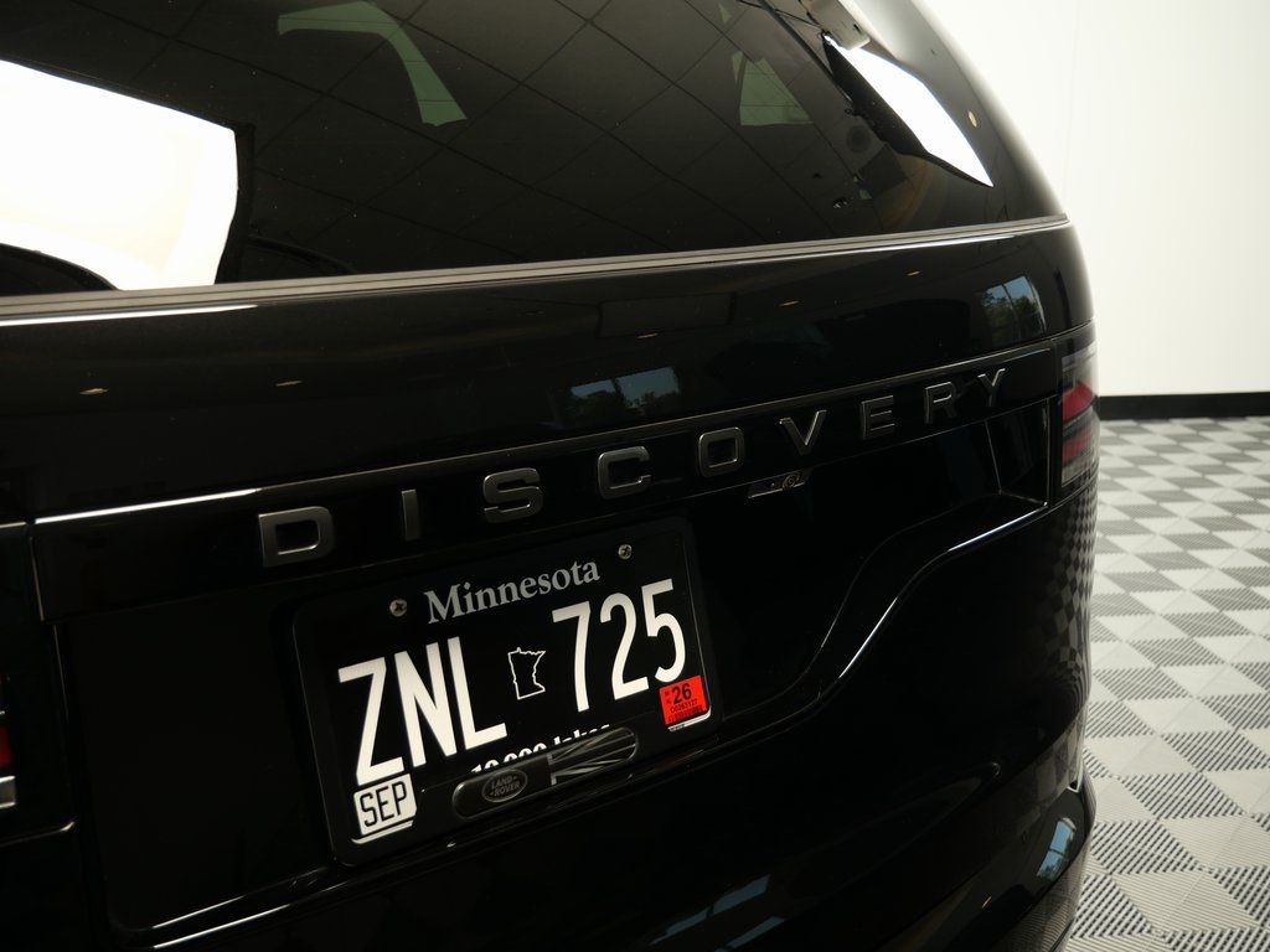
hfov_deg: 51.4
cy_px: 476
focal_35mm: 36
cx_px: 635
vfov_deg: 39.7
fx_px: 1321
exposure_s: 1/200
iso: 200
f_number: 4
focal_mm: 18
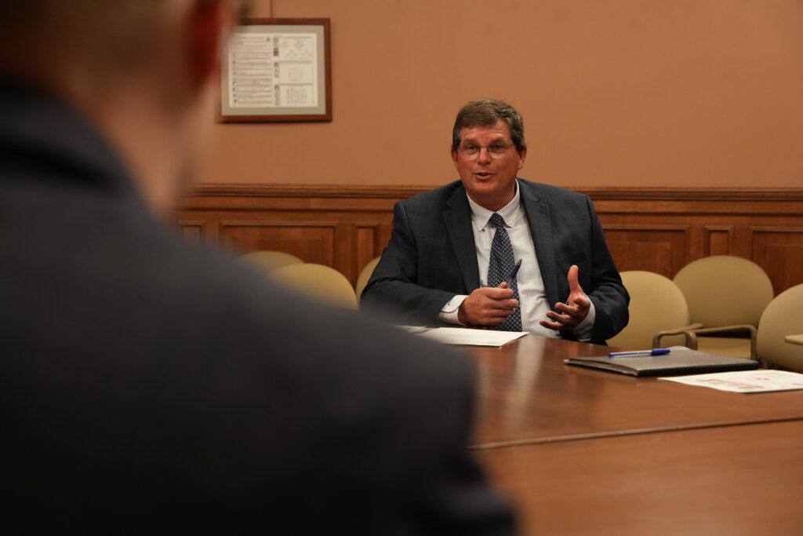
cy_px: 268
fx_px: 1562
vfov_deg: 19.5
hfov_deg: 28.8
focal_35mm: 70
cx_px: 402
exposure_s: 1/125
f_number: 5
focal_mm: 70
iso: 4000
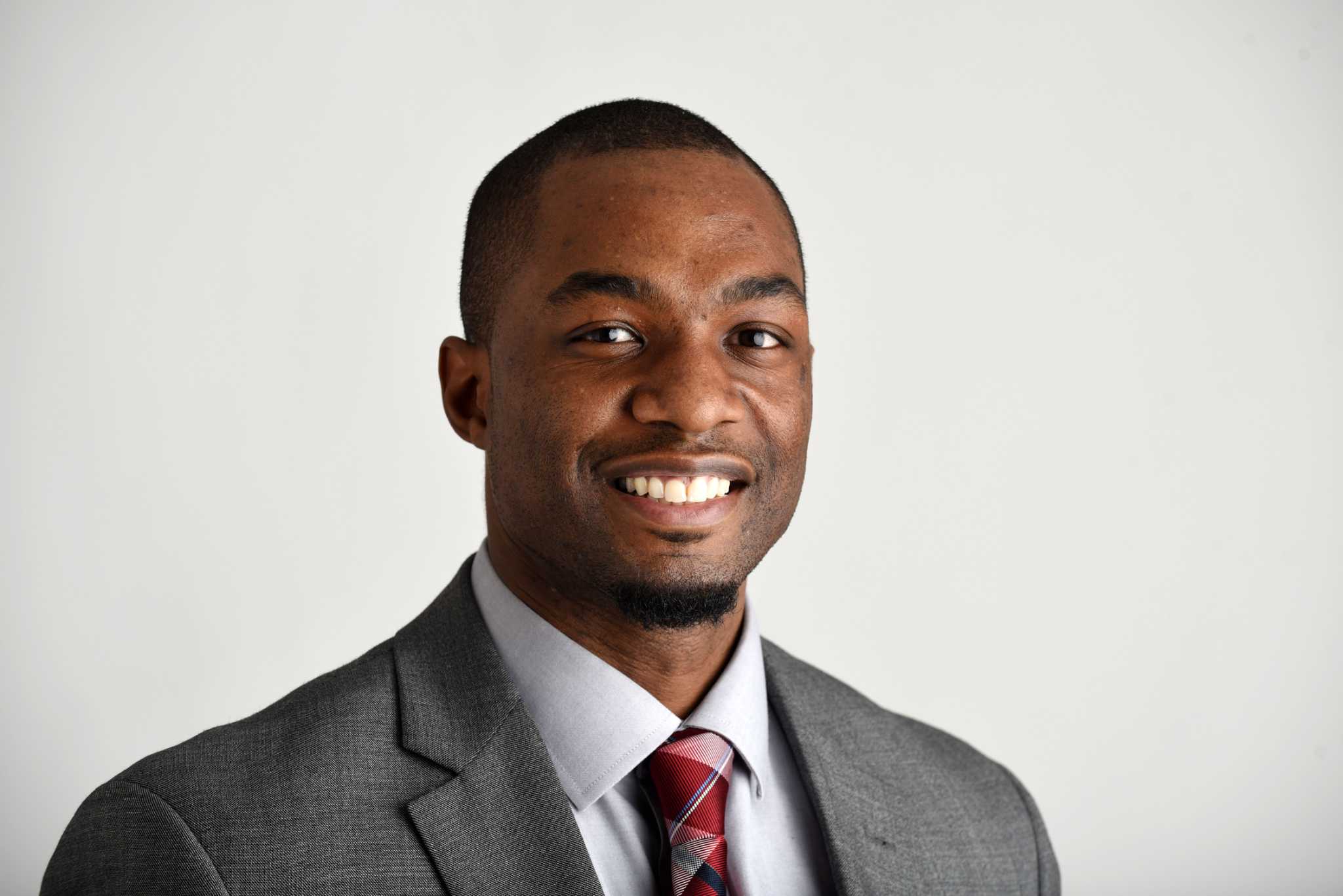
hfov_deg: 11.7
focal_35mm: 175
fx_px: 6530
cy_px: 448
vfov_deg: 7.9
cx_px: 672
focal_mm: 175
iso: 100
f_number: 10
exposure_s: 1/200
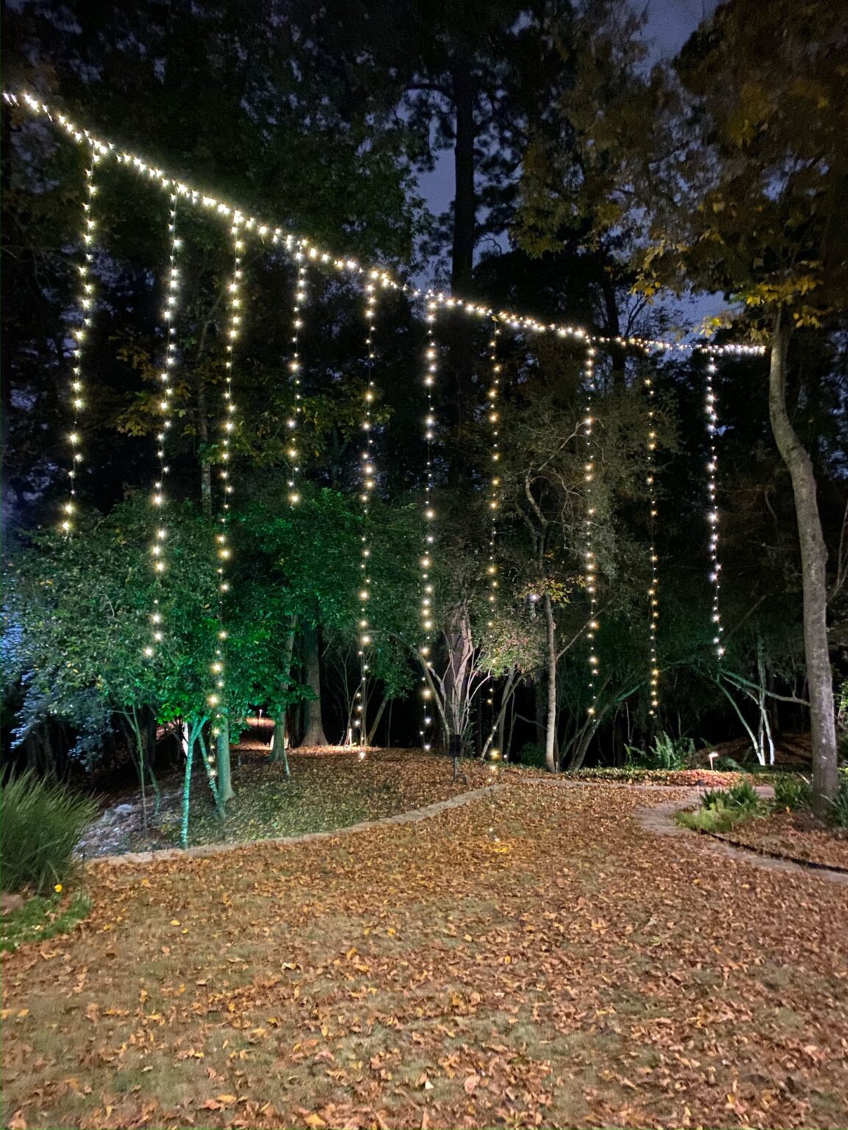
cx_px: 424
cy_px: 565
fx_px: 849
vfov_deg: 67.3
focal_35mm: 26
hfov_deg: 53.1
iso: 800
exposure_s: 1/8
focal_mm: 4.25
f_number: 1.8
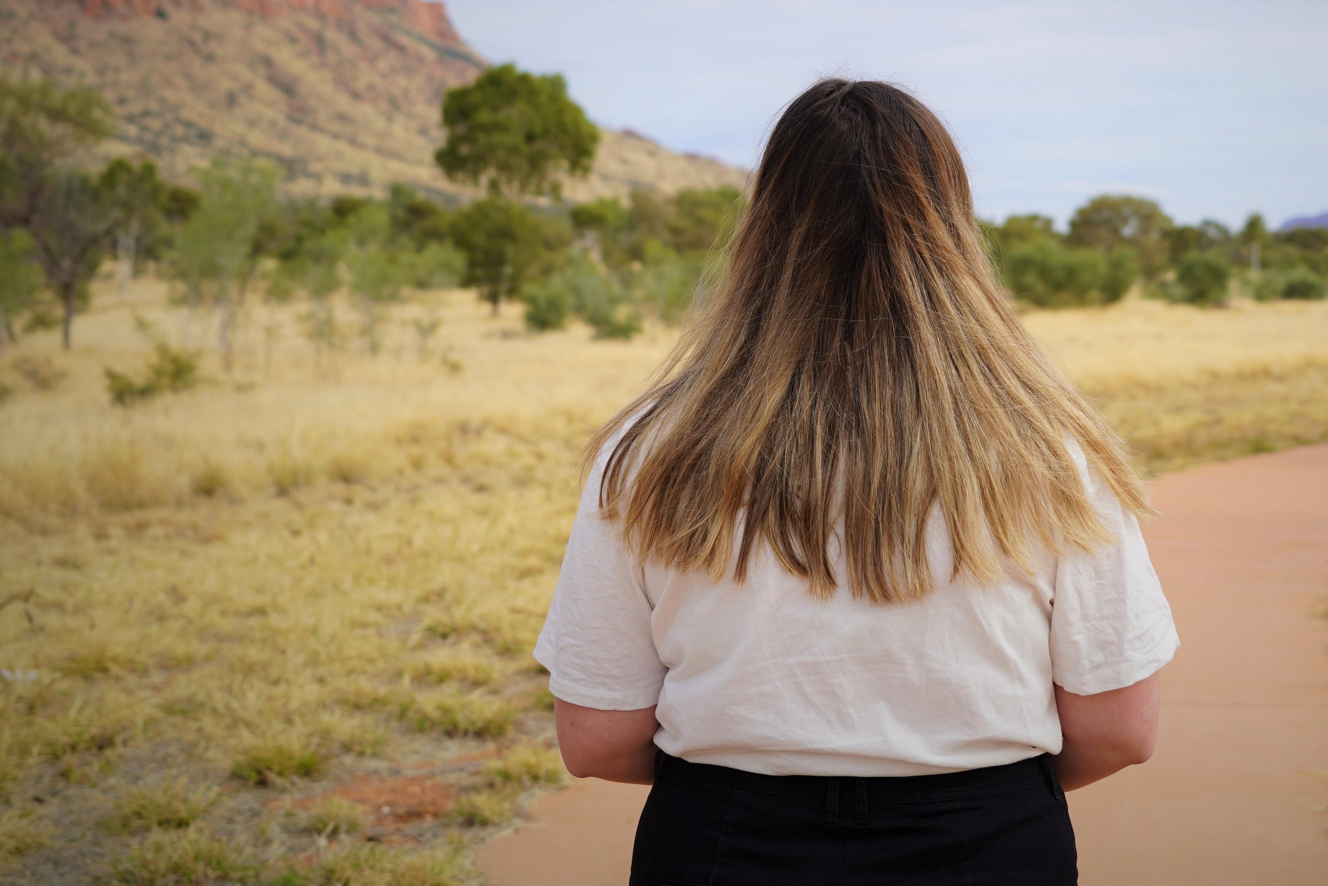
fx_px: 2434
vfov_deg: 20.5
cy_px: 286
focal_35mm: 66
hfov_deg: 30.4
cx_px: 852
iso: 100
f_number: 5.6
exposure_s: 1/500
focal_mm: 48
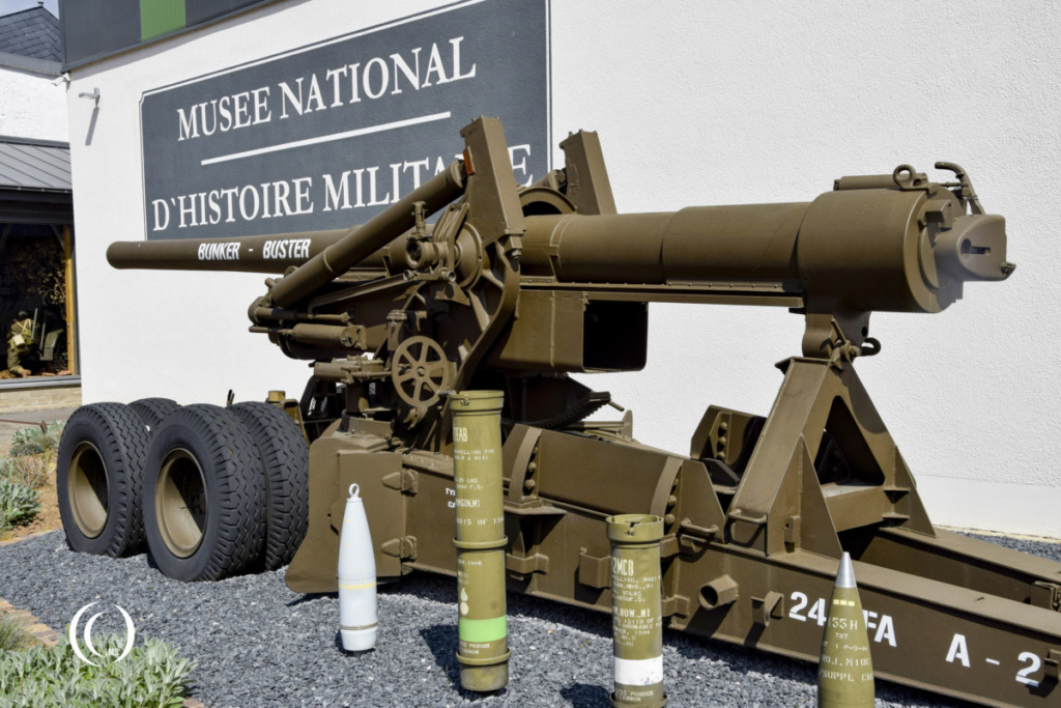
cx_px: 530
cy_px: 354
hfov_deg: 49.5
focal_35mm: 39
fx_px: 1149
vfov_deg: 34.2
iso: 200
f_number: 10
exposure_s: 1/400
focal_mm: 26
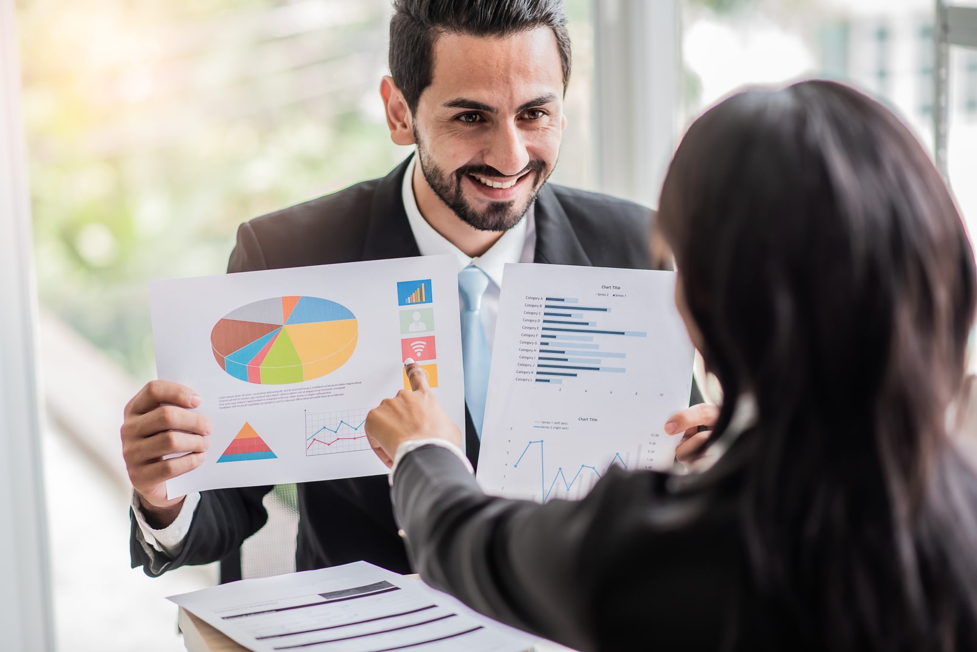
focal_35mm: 85
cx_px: 488
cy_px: 326
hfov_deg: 23.9
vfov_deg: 16.1
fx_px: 2307
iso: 200
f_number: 2.2
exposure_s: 1/250
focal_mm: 85
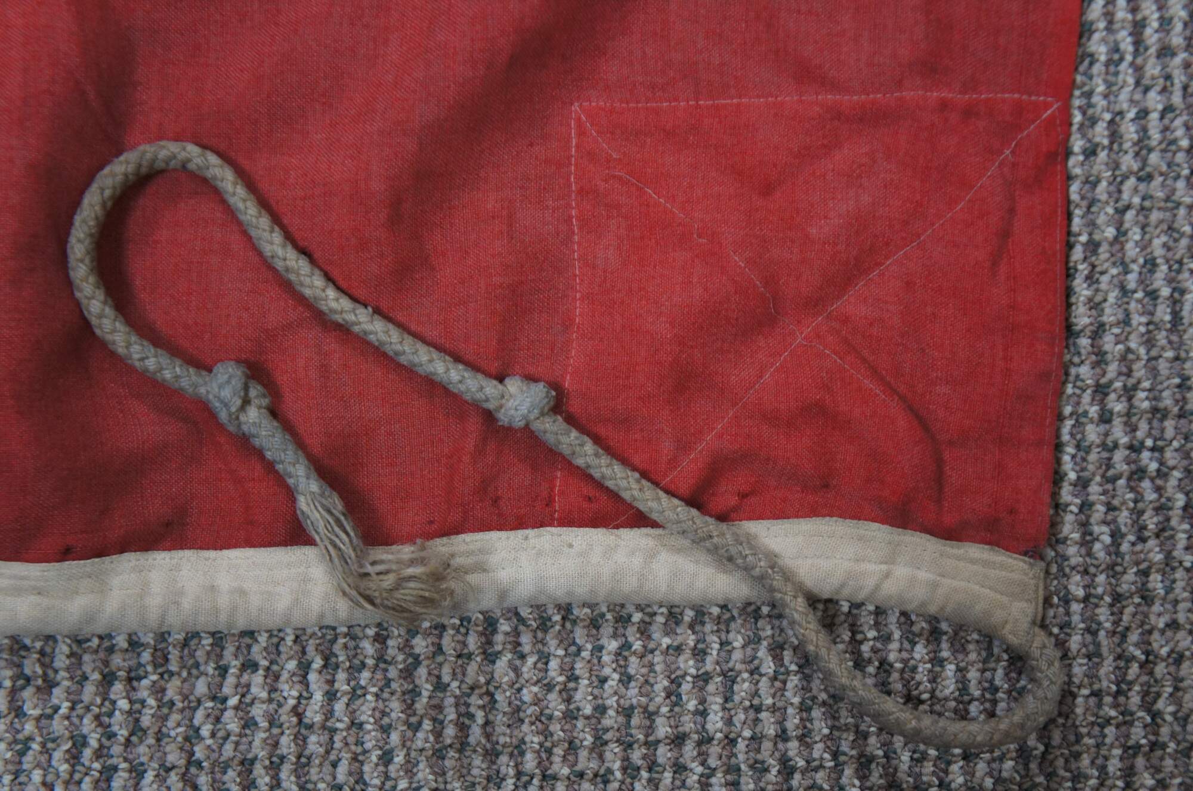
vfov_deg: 25.0
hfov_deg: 36.9
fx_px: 1787
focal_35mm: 54
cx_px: 596
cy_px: 396
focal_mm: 36
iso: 1600
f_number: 4.5
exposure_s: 1/40
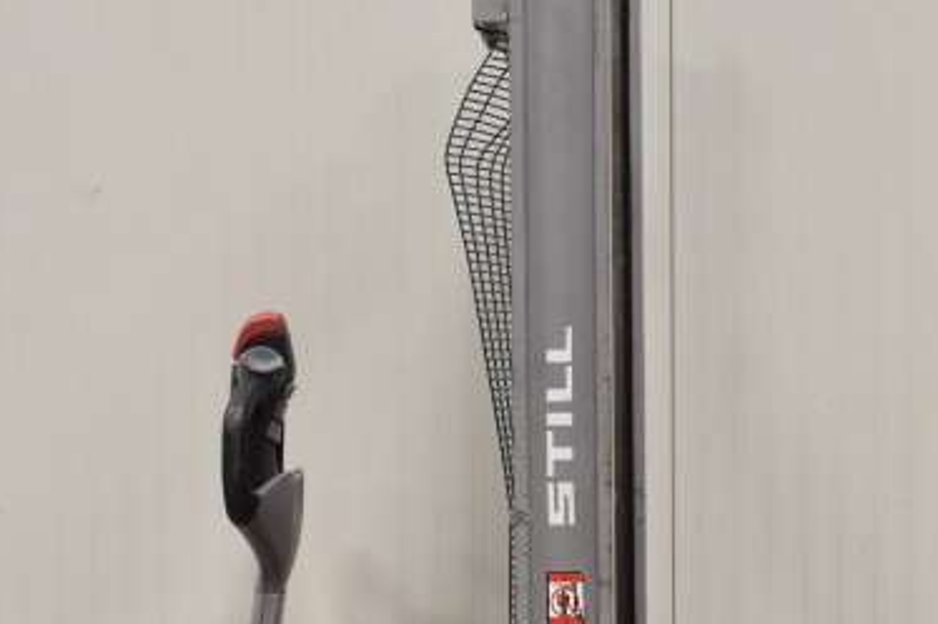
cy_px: 594
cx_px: 772
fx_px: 2761
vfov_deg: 12.8
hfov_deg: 19.1
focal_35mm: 106
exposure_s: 1/40
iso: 1000
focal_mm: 22
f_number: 5.6
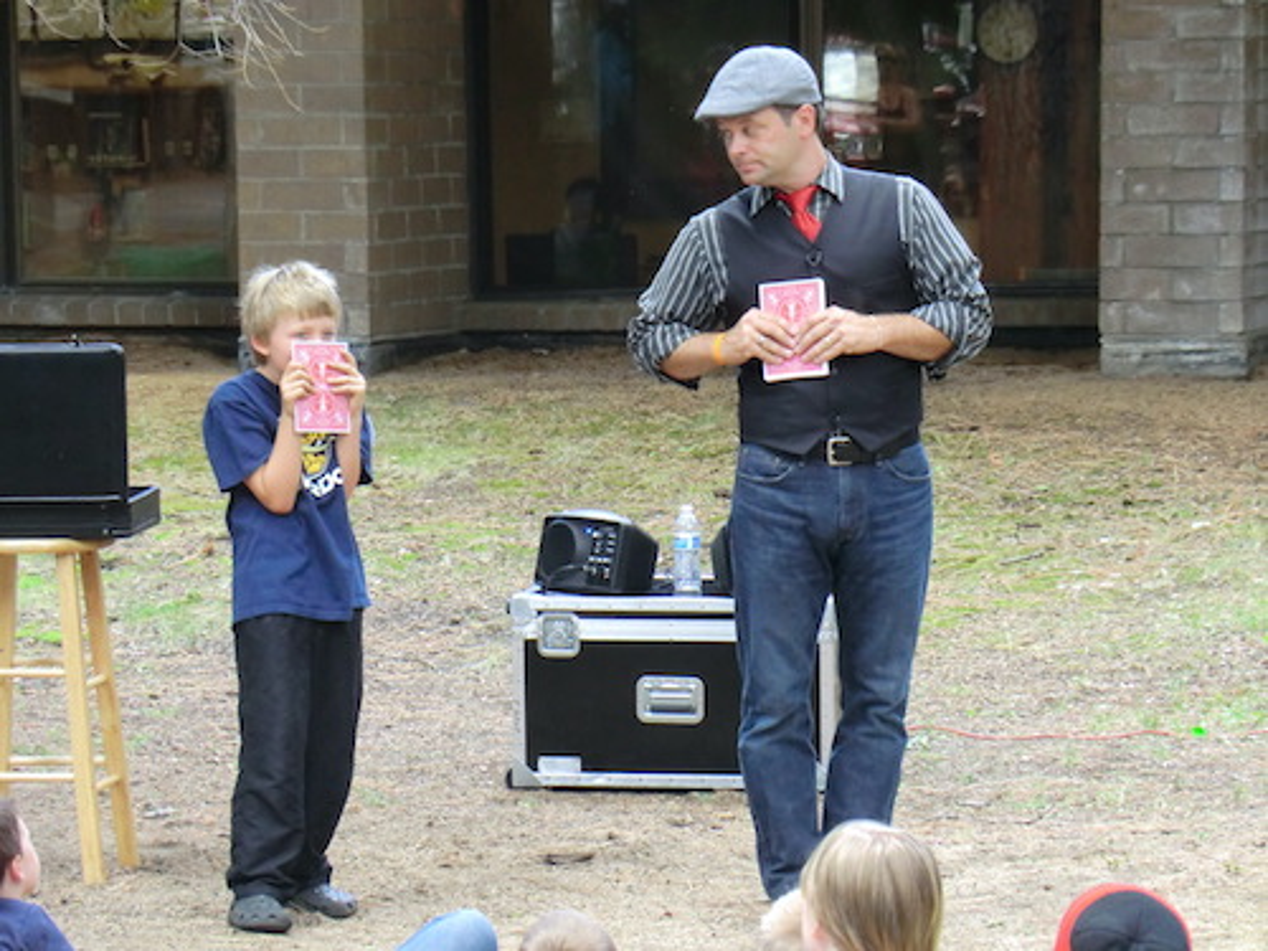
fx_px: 6154
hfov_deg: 11.8
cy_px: 476
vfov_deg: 8.8
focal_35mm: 168
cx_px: 634
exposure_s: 1/100
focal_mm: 30.1
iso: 400
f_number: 4.8
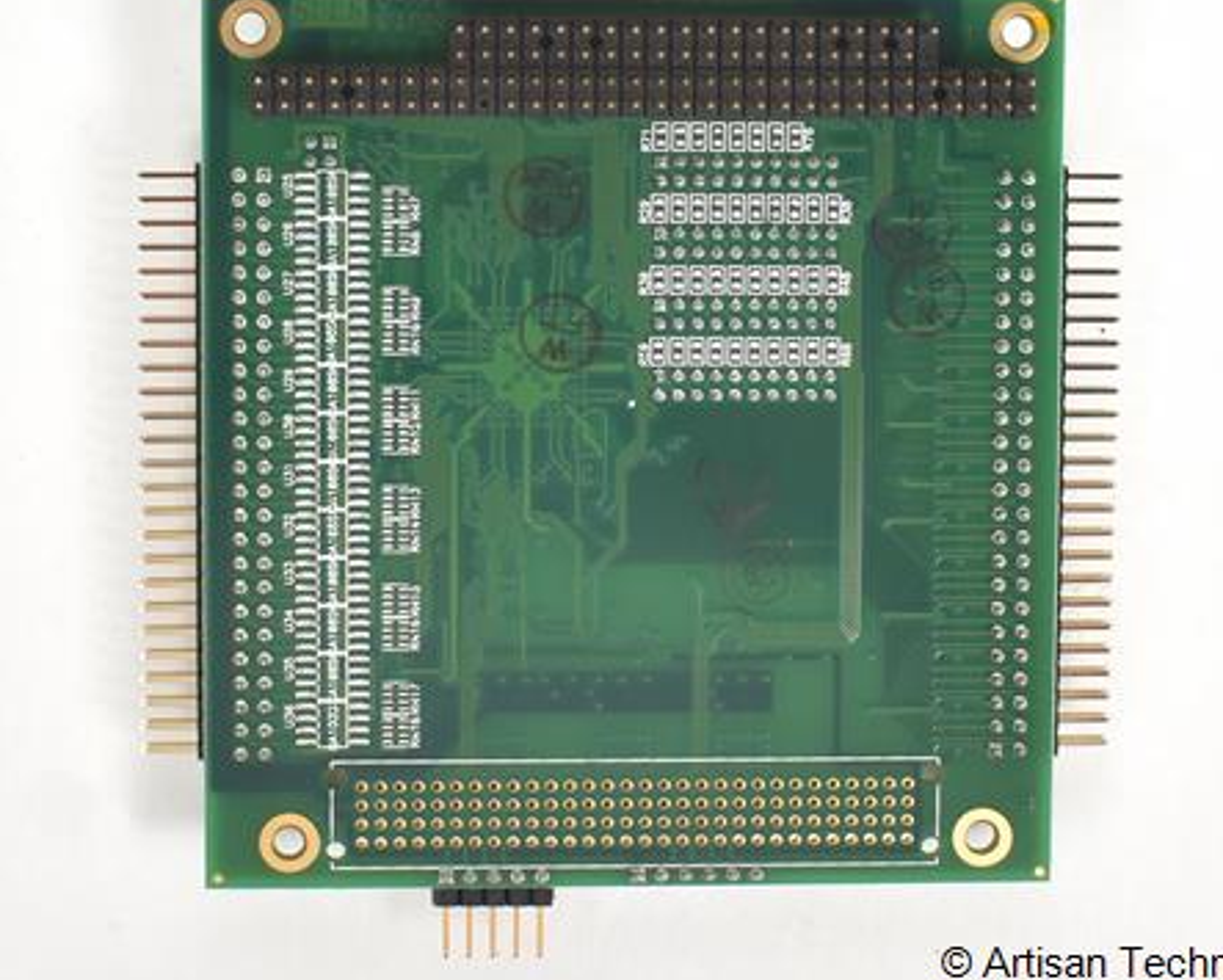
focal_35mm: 48
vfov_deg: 31.7
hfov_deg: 39.0
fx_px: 1725
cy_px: 439
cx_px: 649
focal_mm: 25
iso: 125
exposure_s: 1/200
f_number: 10
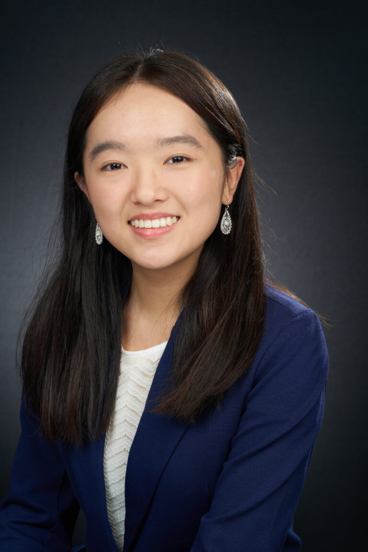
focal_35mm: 85
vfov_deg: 23.9
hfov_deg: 16.1
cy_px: 276
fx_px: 1303
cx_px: 184
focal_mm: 85
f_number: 8
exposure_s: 1/160
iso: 125
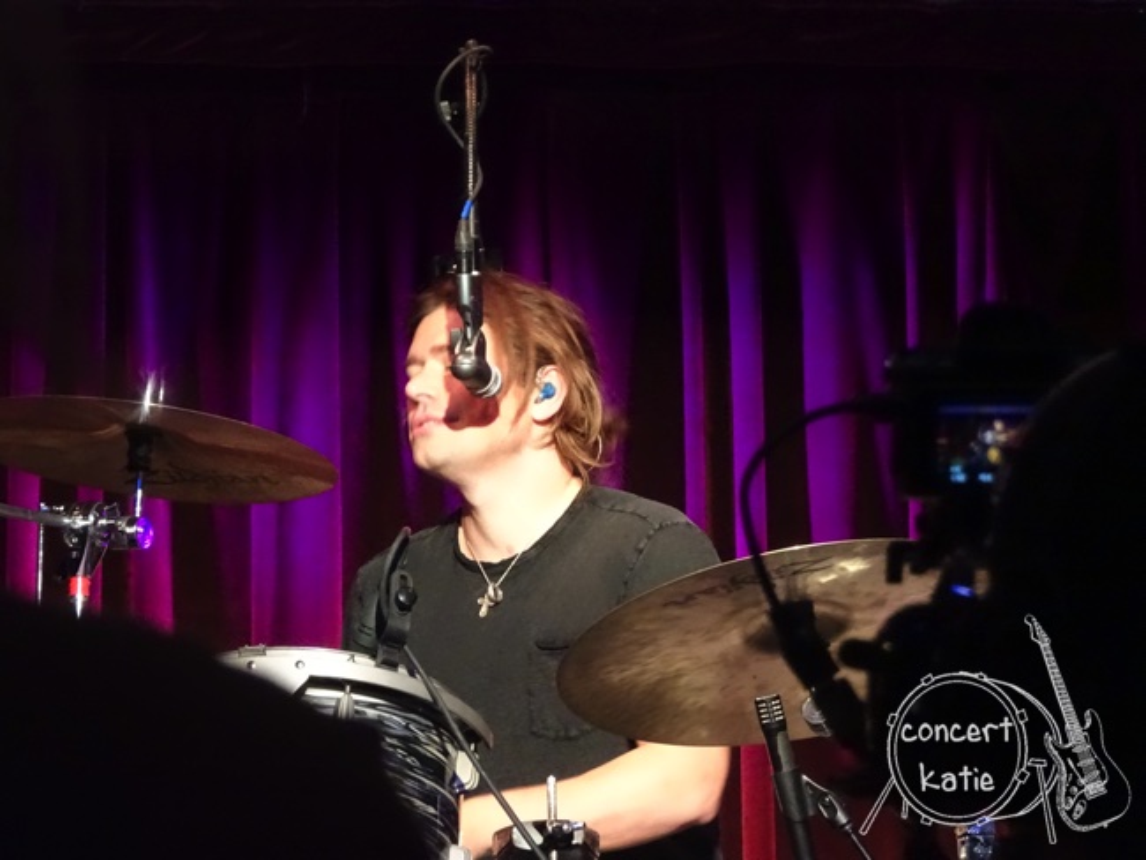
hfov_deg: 7.1
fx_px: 9273
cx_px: 573
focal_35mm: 280
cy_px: 430
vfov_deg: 5.3
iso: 2000
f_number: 6.3
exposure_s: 1/40
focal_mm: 47.87
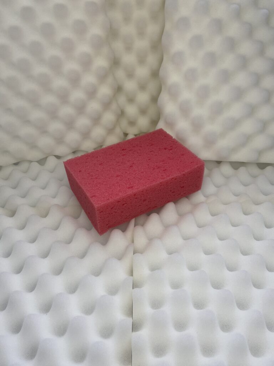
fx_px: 274
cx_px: 137
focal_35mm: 26
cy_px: 183
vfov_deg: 67.3
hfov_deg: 53.1
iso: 100
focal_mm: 4.25
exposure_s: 1/121
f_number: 1.8
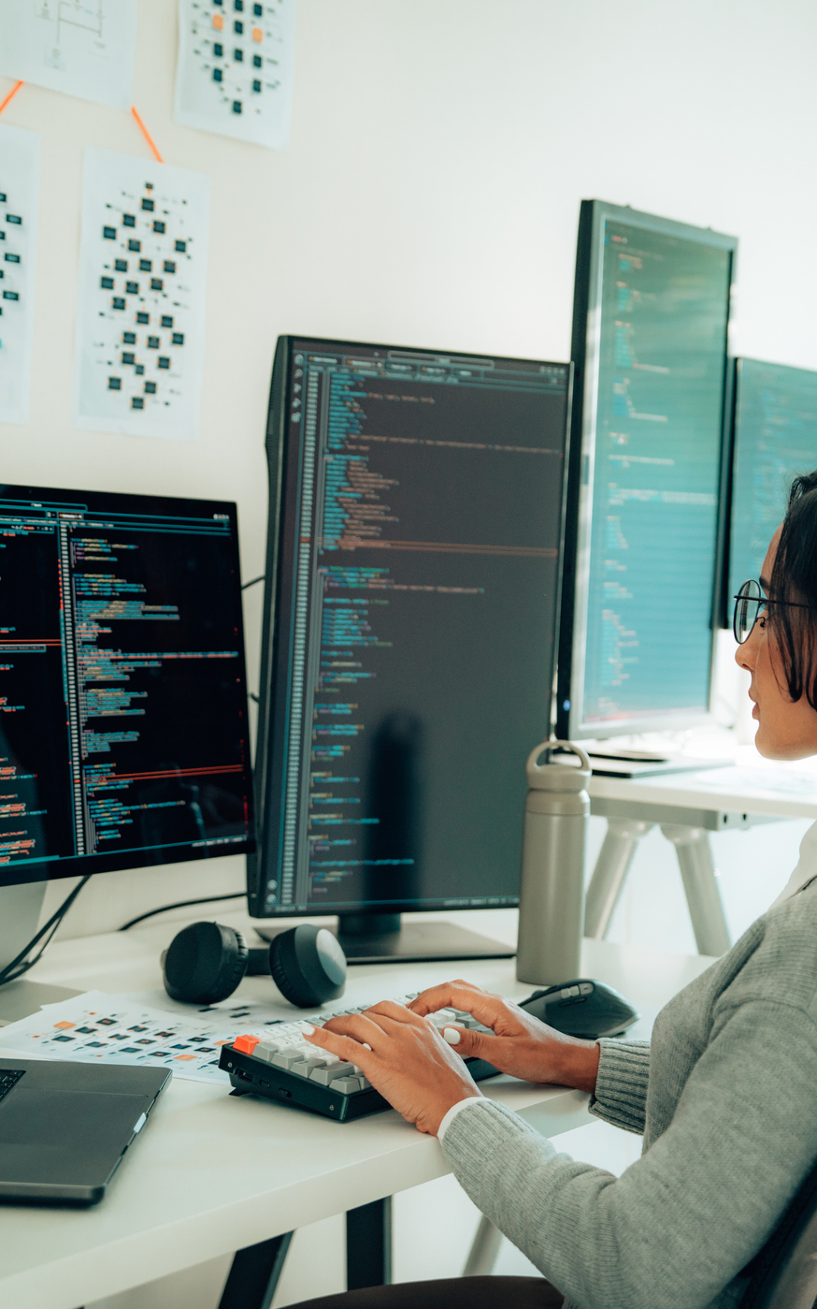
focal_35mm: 68
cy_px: 655
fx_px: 2423
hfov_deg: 19.1
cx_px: 512
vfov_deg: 30.2
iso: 800
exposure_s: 1/160
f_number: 2.8
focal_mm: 44
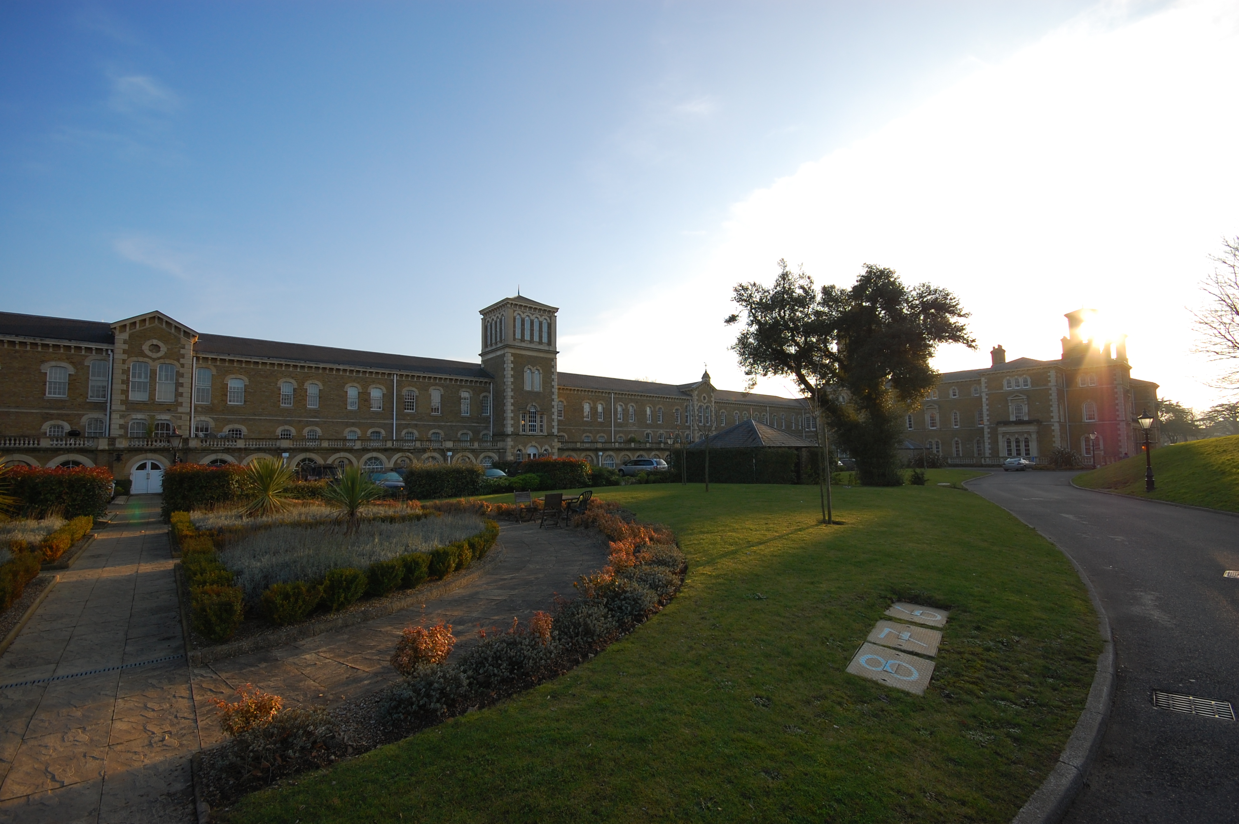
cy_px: 412
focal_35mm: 15
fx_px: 516
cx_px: 620
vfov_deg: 77.2
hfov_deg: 100.4
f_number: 8
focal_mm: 10
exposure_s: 1/250
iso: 200
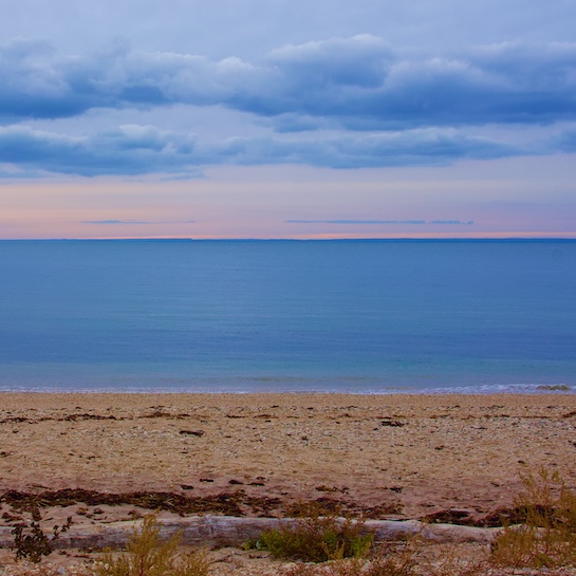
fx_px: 1092
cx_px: 162
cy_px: 252
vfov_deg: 29.5
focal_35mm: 58
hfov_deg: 29.2
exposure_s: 1/30
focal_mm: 31
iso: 500
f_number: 8
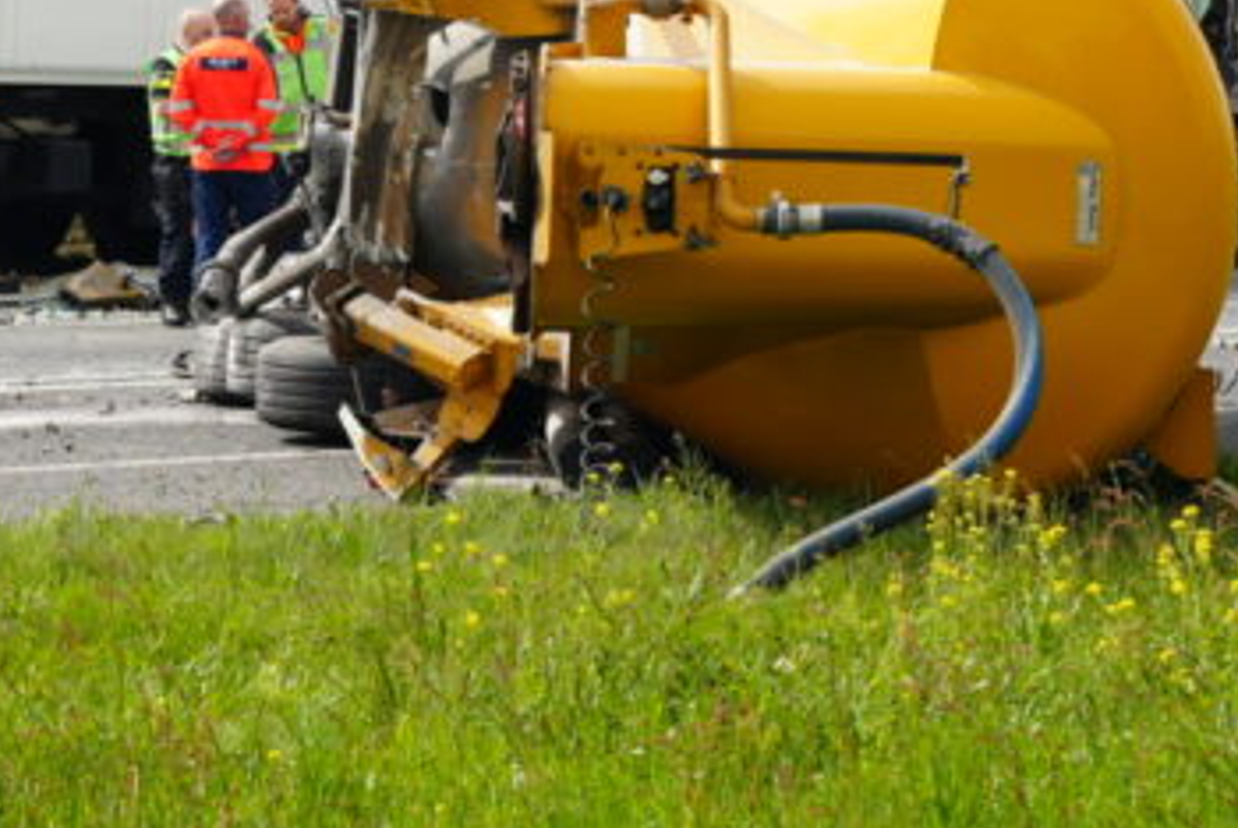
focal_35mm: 193
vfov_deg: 7.1
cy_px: -106
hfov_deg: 10.6
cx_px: 693
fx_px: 6642
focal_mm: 66
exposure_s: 1/400
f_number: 5
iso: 100
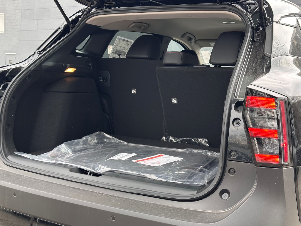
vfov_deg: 30.3
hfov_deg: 39.7
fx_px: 417
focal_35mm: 48
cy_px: 113
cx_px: 150
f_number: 1.78
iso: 80
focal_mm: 6.86
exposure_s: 1/171
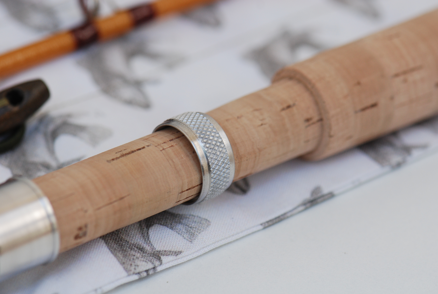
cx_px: 219
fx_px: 1920
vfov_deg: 8.8
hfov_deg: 13.0
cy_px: 147
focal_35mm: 158
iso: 400
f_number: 6.3
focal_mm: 105
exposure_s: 1/640
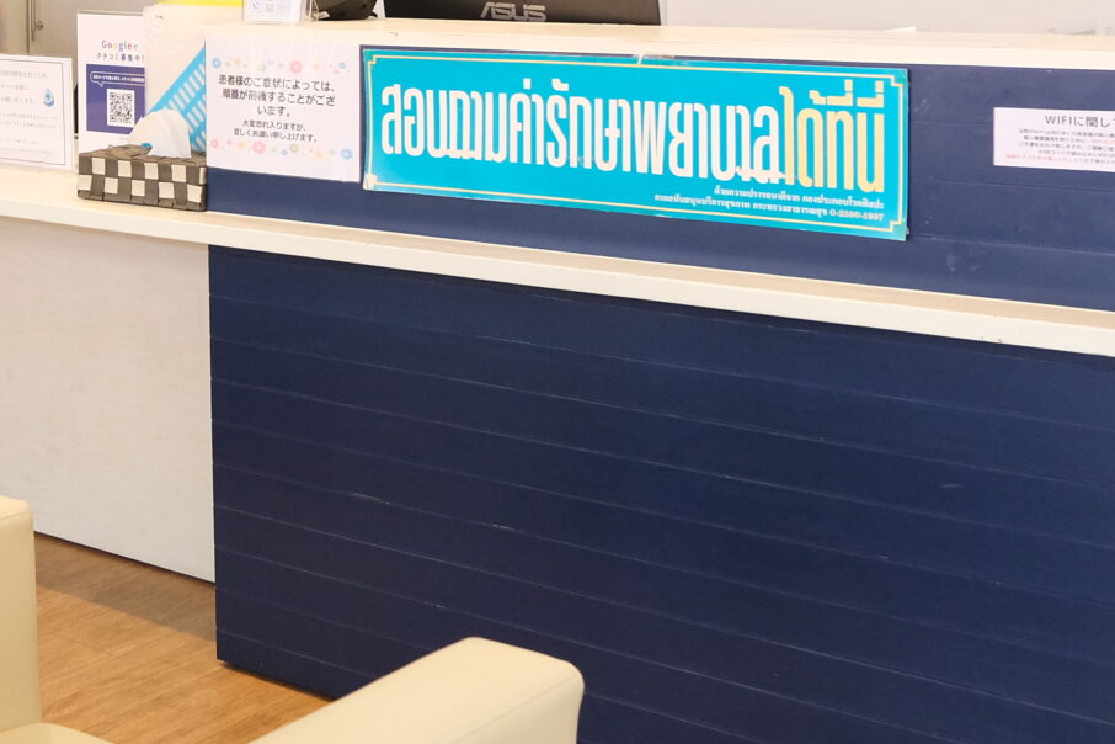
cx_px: -30
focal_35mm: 65
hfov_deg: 28.8
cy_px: 15
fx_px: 2013
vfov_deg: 20.3
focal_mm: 15
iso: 1600
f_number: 3.5
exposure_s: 1/100
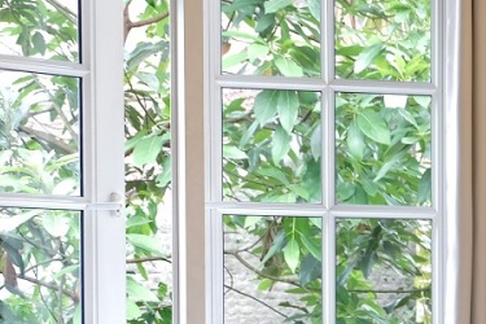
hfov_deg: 12.6
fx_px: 1944
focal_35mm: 144
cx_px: 962
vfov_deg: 9.4
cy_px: 410
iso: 100
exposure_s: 1/15
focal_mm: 24.3
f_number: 4.2
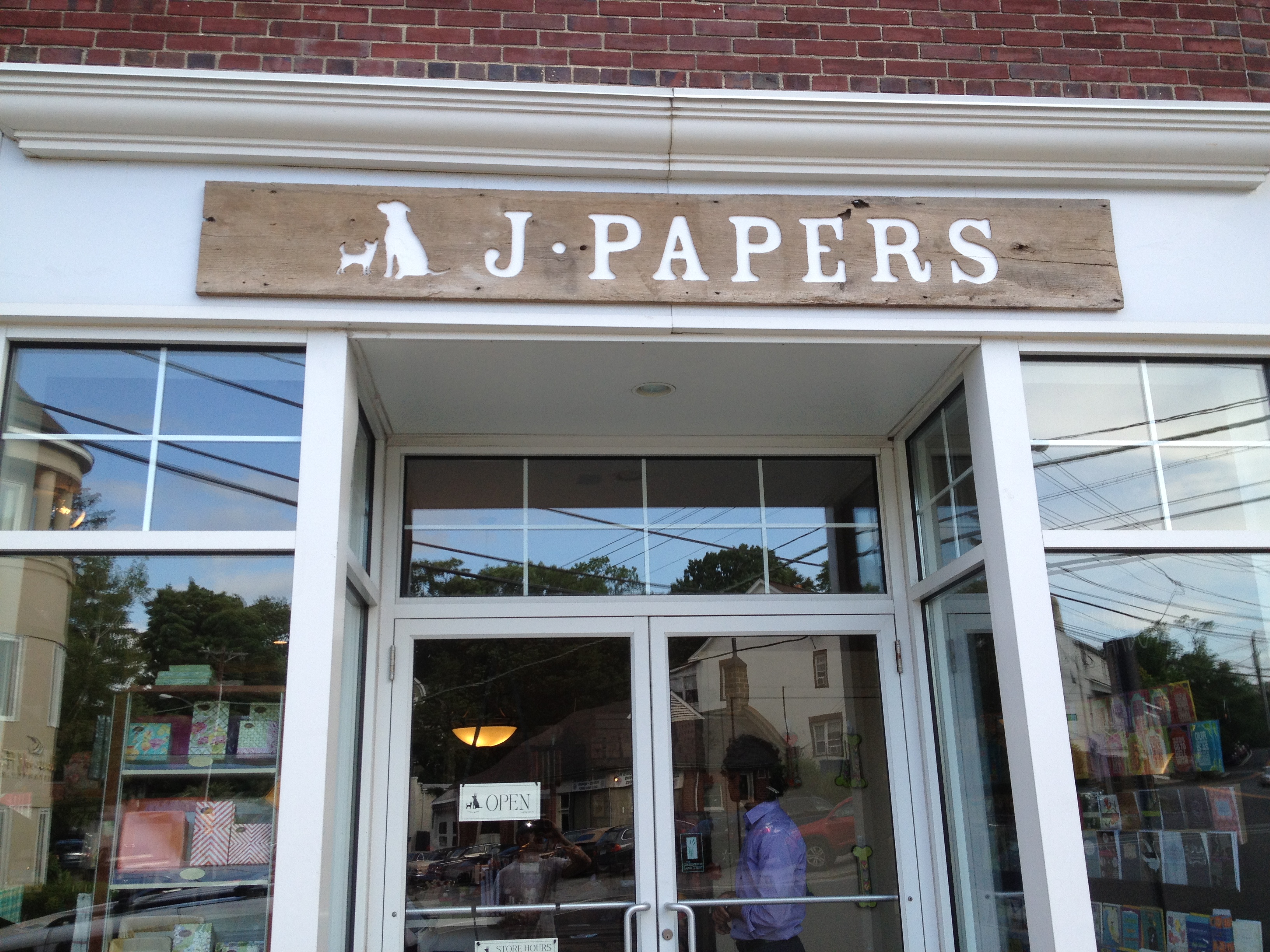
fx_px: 1284
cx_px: 635
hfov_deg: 52.6
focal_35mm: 35
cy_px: 476
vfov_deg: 40.7
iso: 64
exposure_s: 1/255
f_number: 2.4
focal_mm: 4.28
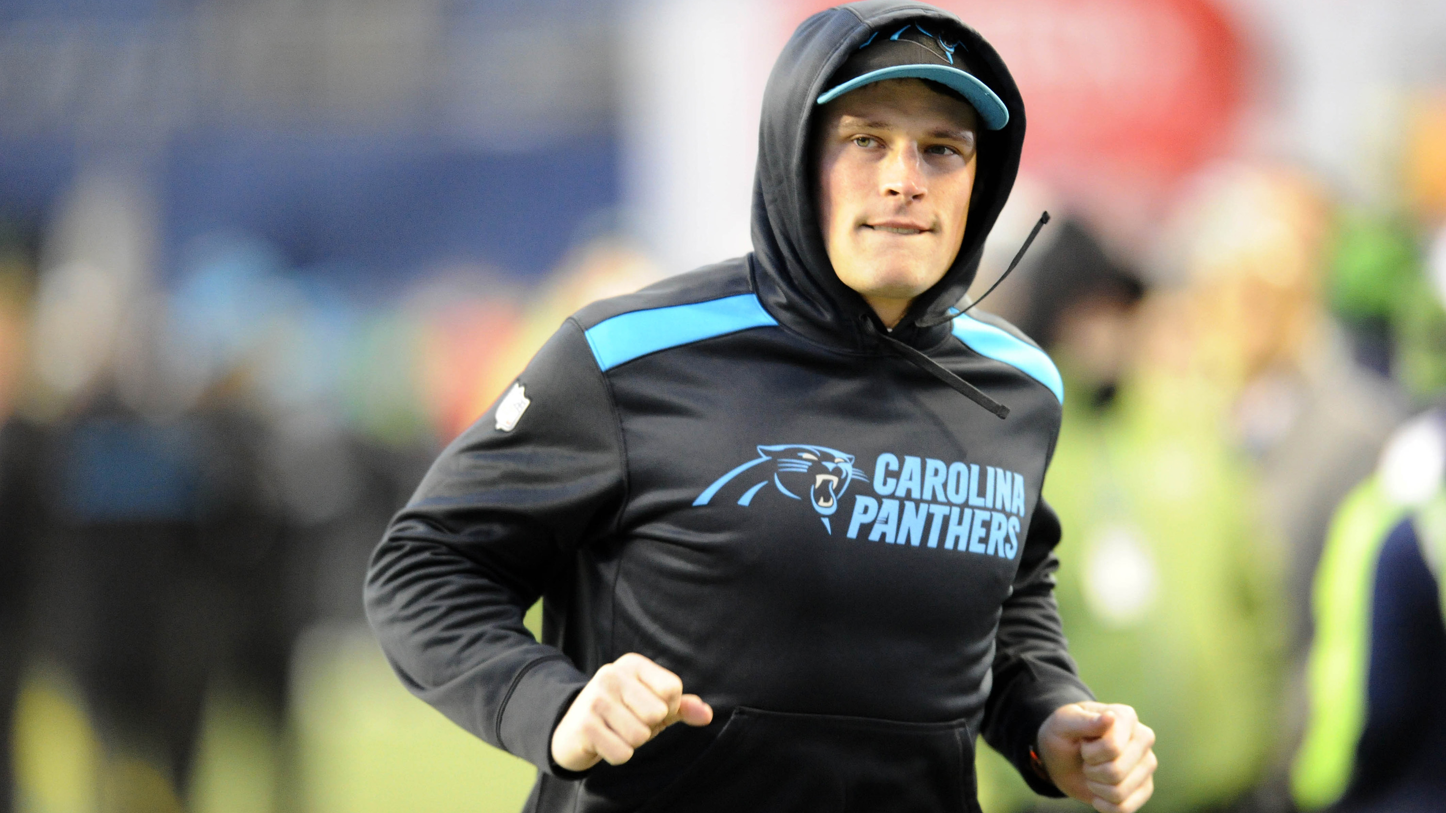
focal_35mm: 420
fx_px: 16103
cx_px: 722
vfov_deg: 2.9
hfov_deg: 5.1
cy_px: 398
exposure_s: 1/500
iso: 5000
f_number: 2.8
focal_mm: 400
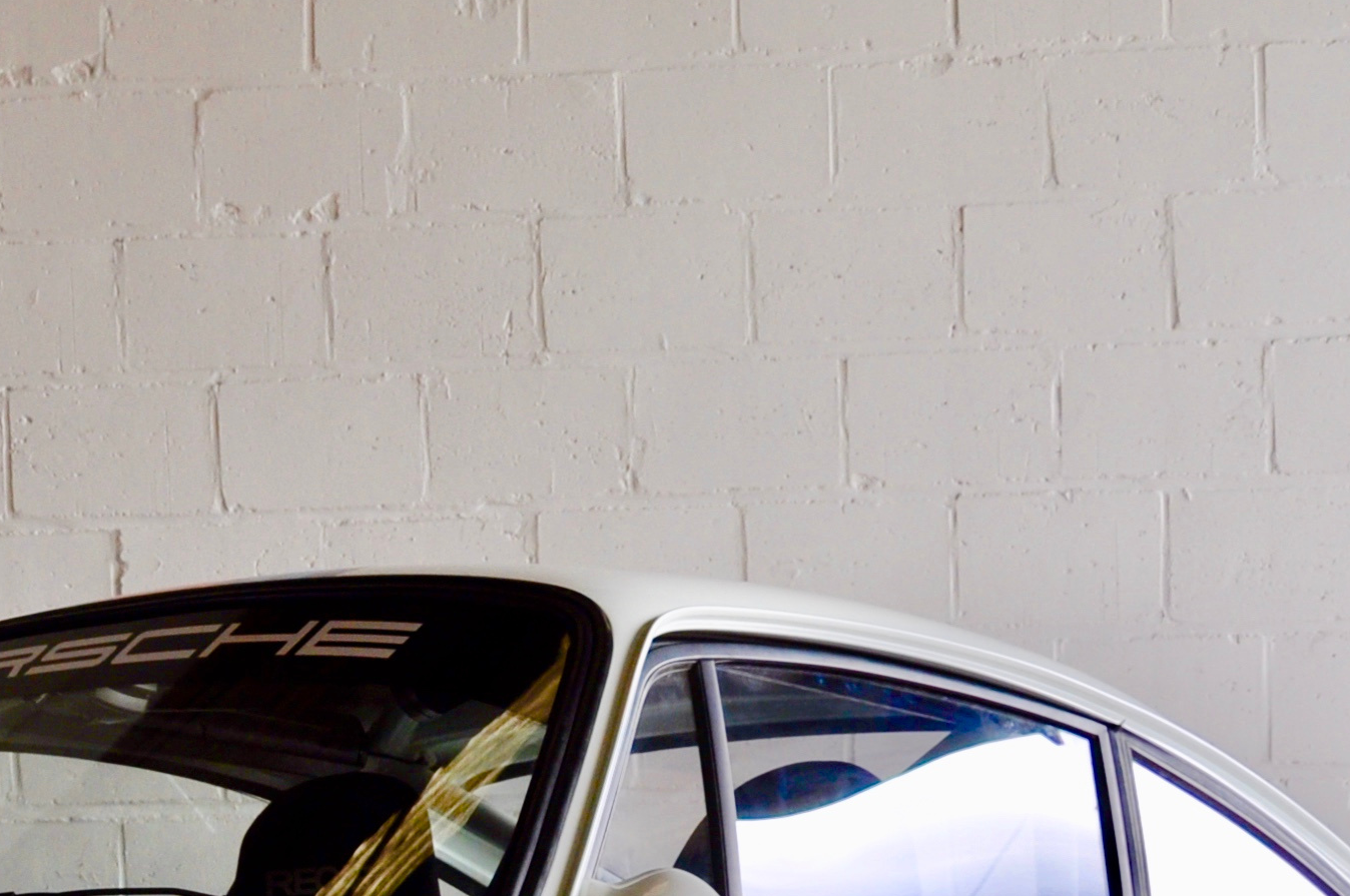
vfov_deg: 12.4
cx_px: -155
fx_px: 3932
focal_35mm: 105
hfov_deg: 18.7
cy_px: 1317
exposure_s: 1/160
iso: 200
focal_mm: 22
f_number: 5.6
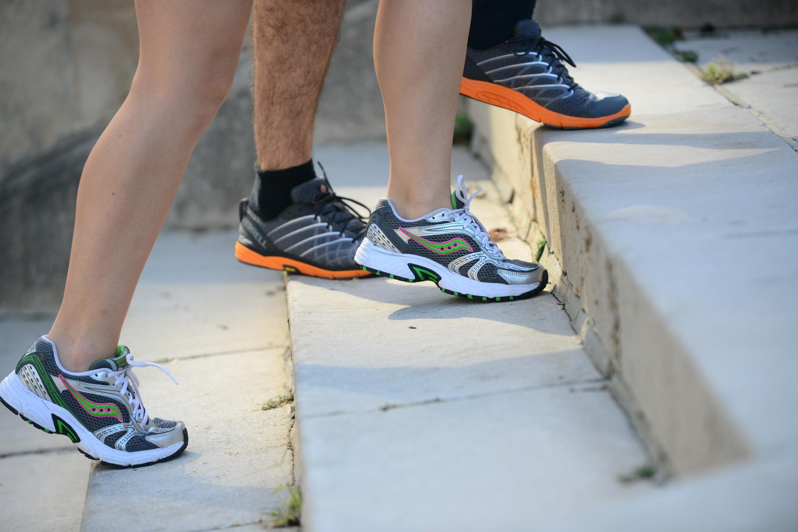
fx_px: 3657
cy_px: 266
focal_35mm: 165
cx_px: 399
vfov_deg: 8.3
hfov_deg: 12.5
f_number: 4
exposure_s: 1/1250
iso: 800
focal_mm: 165
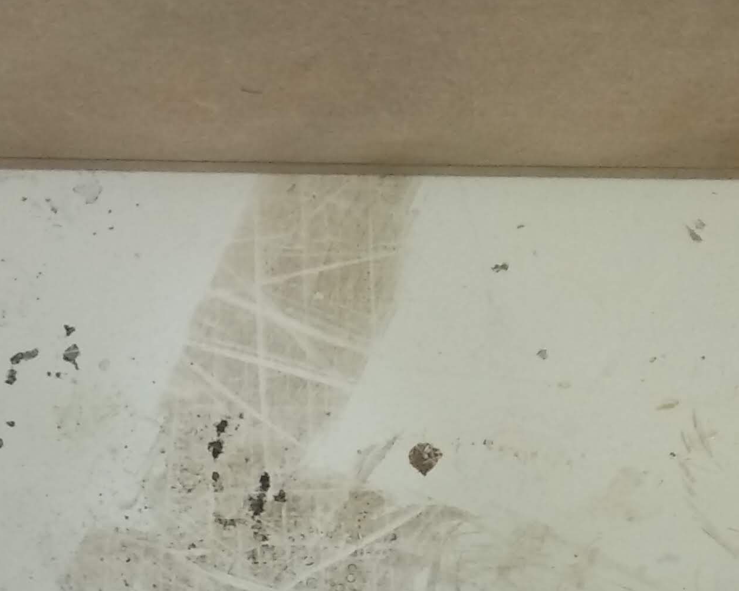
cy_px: 731
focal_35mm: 81
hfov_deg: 23.6
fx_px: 1772
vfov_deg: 17.9
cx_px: 385
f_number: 2.2
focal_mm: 3.81
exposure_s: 1/33
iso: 400
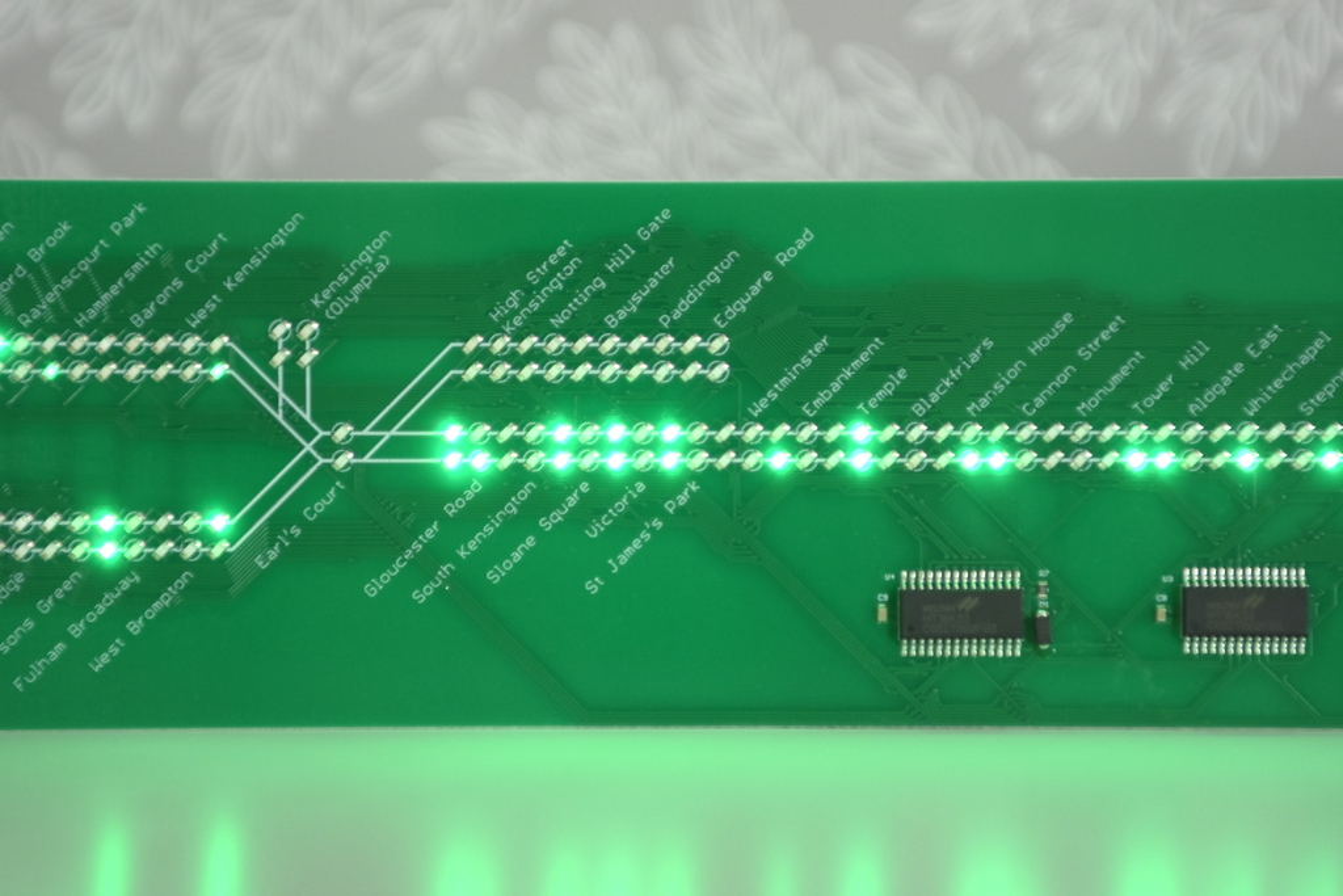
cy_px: 448
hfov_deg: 19.5
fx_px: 3917
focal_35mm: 105
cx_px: 672
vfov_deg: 13.0
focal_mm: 70
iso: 1250
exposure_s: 1/125
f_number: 2.8
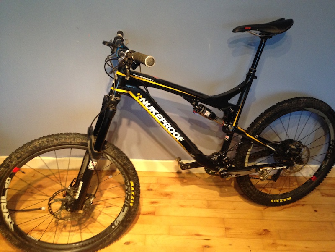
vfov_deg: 42.9
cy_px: 126
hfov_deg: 55.4
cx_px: 168
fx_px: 319
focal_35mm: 33
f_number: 2.4
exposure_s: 1/20
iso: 200
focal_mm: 4.12
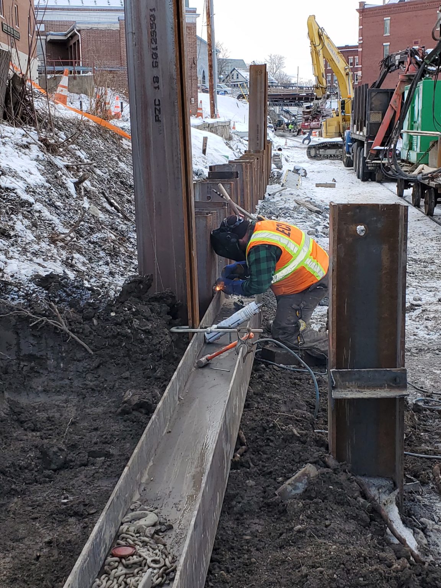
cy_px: 294
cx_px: 220
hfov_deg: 53.1
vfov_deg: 67.3
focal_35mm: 26
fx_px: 442
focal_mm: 4.3
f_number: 2.4
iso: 50
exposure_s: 1/431
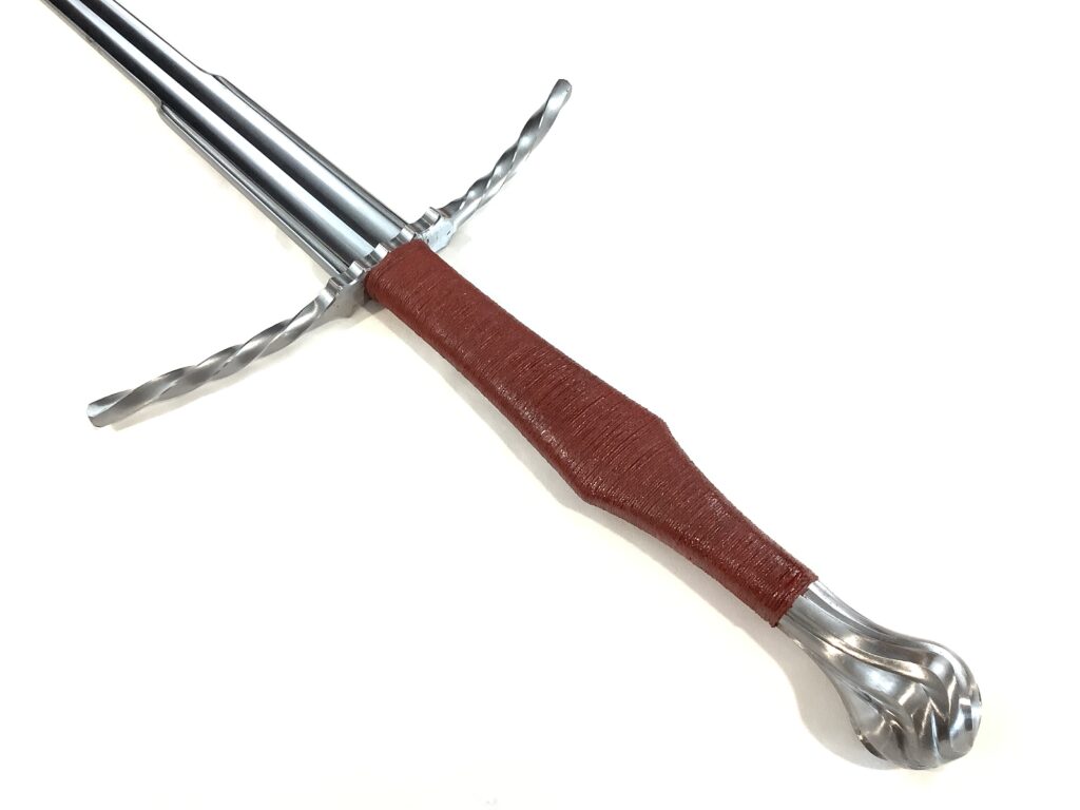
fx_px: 967
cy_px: 405
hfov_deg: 58.4
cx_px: 540
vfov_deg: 45.4
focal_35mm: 31
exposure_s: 1/60
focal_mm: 3.3
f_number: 2.4
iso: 200
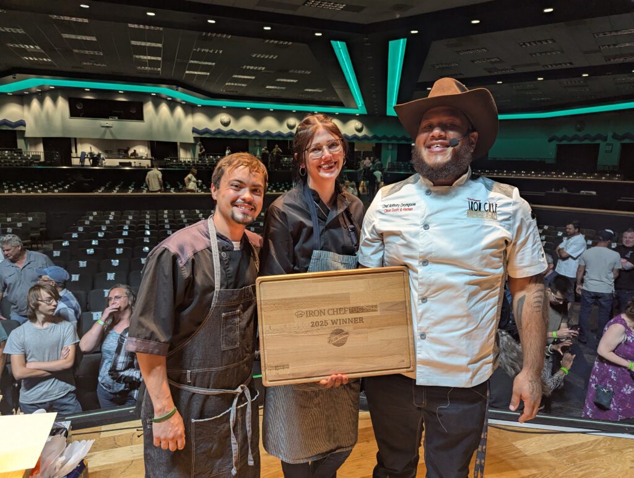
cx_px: 317
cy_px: 239
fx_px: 440
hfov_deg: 71.5
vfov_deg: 56.9
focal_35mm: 24
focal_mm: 6.81
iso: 239
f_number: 1.85
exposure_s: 1/120
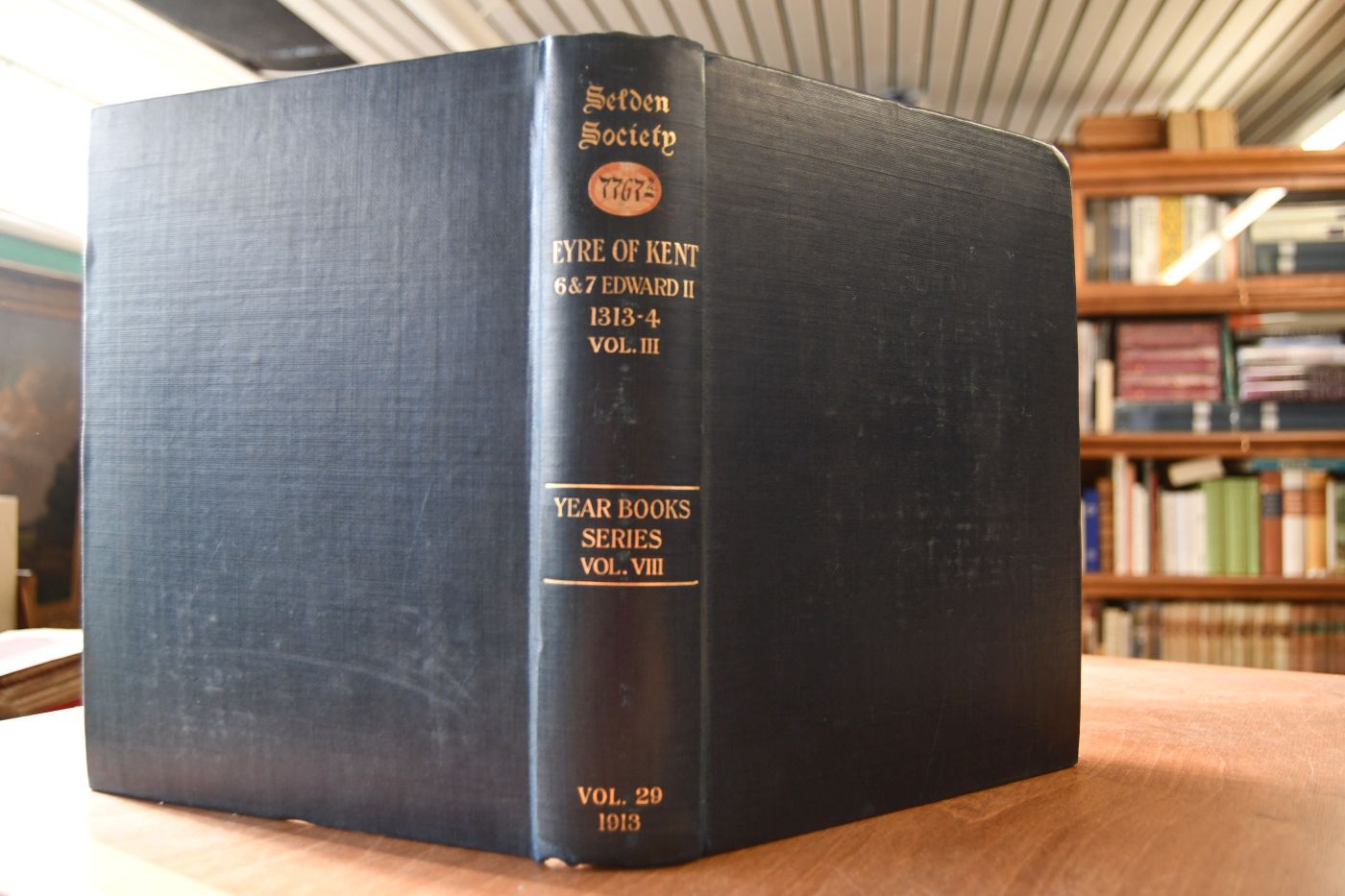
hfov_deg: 65.5
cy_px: 448
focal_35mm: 28
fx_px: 1046
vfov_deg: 46.4
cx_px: 672
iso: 800
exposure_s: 1/125
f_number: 3.5
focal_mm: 19
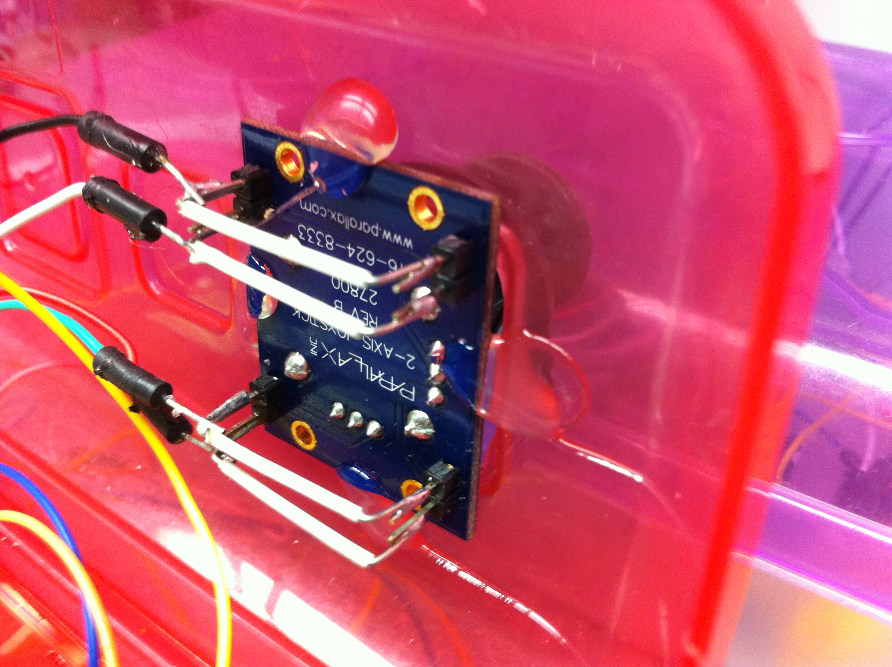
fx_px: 901
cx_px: 446
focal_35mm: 35
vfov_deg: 40.6
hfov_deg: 52.7
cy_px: 334
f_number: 2.8
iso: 160
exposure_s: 1/15
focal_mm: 3.85
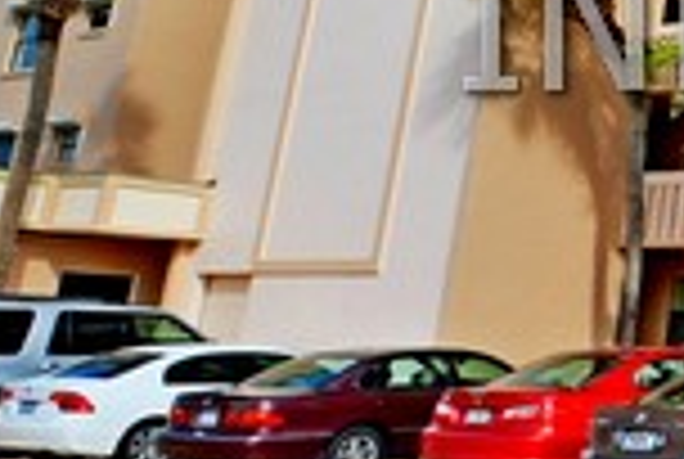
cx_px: 1278
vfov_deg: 21.1
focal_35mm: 63
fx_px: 1199
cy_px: 27
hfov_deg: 20.5
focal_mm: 10
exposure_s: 1/250
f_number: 8
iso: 100
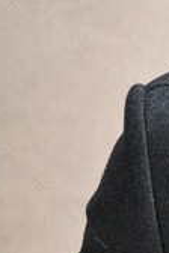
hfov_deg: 3.1
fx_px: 3140
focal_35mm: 446
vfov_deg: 4.6
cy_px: 291
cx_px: 380
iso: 100
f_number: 11
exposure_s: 1/125
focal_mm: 85
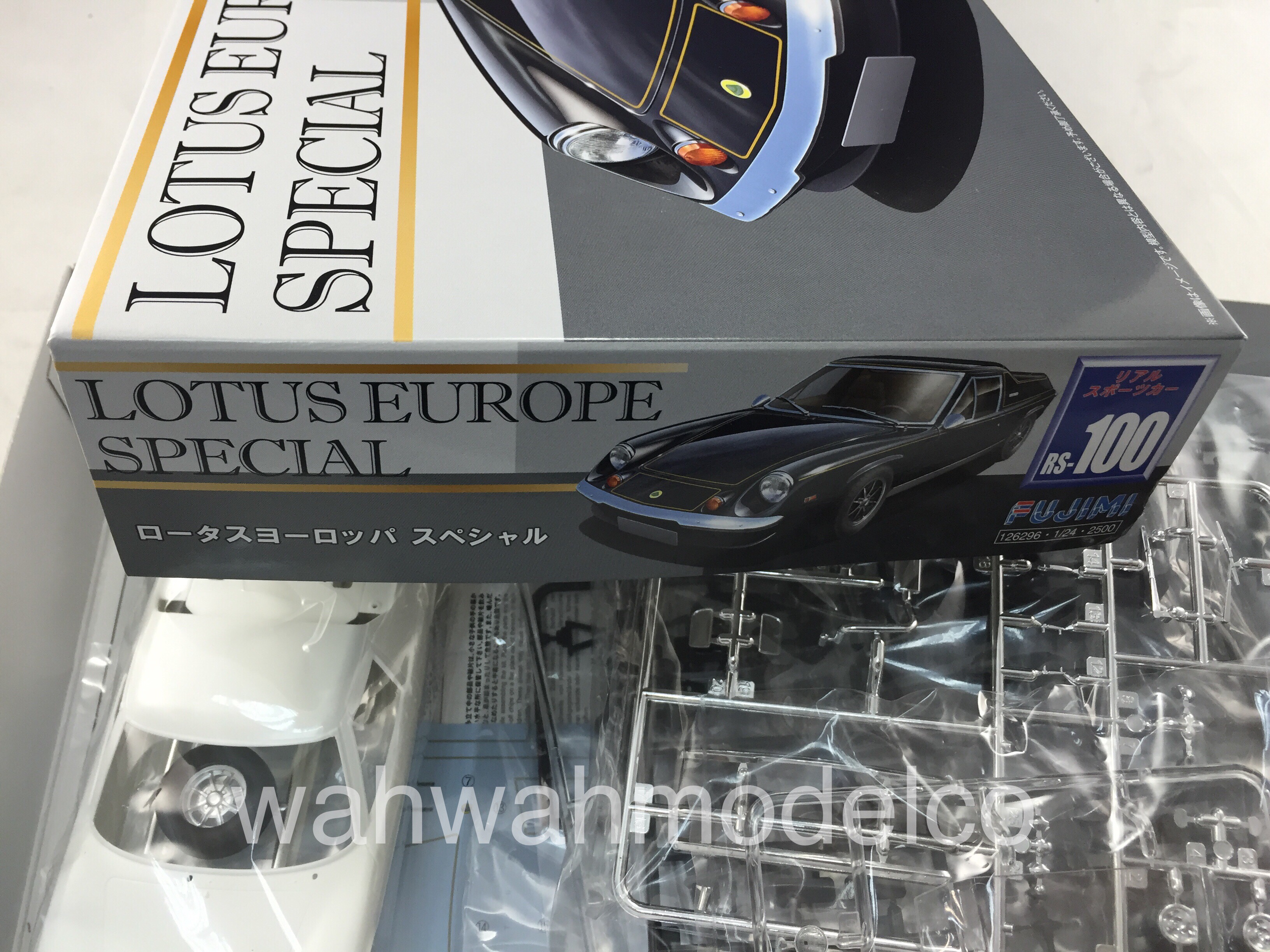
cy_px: 476
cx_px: 635
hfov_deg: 61.7
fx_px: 1064
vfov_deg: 48.2
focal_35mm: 29
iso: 32
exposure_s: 1/33
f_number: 2.2
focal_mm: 4.15
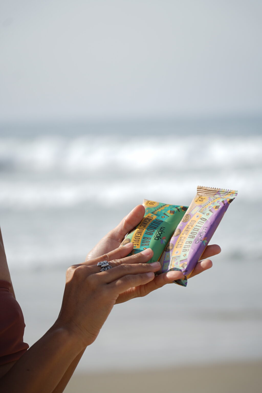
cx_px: 131
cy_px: 196
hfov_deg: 10.2
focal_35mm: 135
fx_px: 1474
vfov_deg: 15.2
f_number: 4.5
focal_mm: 90
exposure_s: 1/640
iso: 64
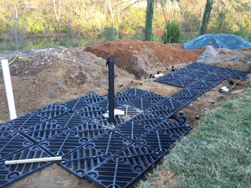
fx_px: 210
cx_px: 126
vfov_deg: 48.2
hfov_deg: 61.7
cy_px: 94
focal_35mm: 29
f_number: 2.2
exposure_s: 1/60
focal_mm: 4.15
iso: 32
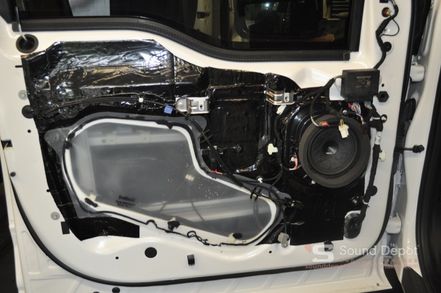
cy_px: 146
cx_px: 220
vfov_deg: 39.9
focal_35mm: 33
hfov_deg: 57.3
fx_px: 404
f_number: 4
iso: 800
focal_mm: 22
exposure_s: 1/60
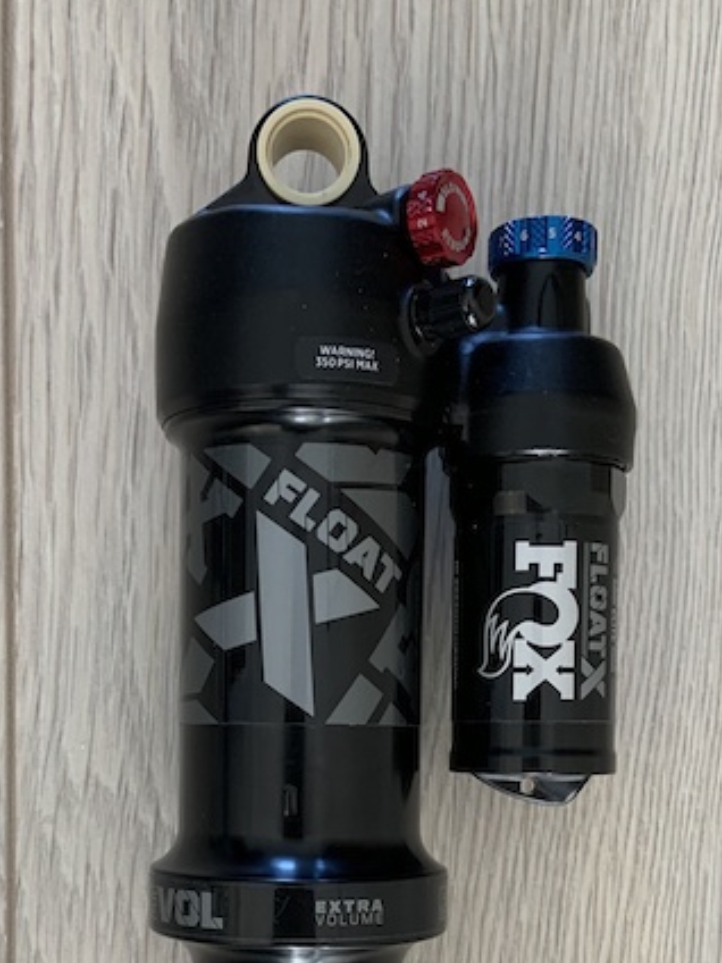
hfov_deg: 29.6
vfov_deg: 37.3
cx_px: 316
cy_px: 788
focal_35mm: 49
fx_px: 1363
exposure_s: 1/60
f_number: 1.8
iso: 100
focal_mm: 4.25
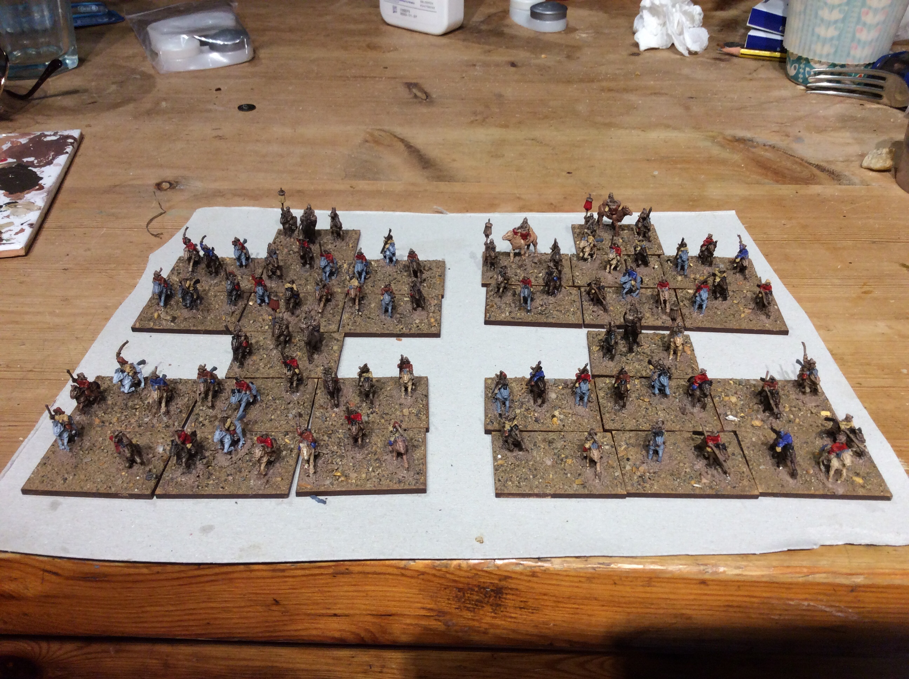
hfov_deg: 56.9
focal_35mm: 32
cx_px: 454
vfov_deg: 44.1
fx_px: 839
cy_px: 340
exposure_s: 1/25
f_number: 2.4
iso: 64
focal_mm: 3.3
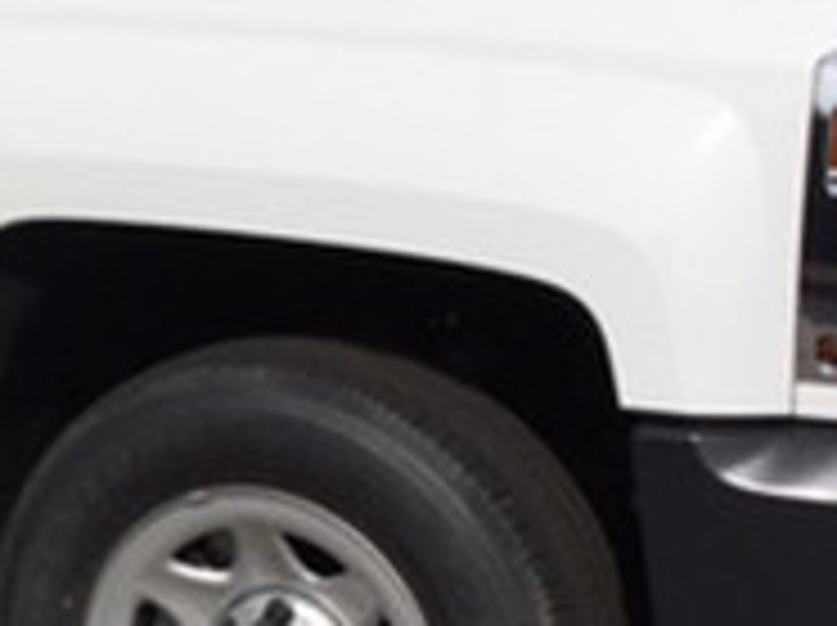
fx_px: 2898
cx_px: -306
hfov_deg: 15.5
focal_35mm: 120
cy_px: 414
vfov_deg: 12.3
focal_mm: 4.15
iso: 32
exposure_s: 1/4950
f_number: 2.2
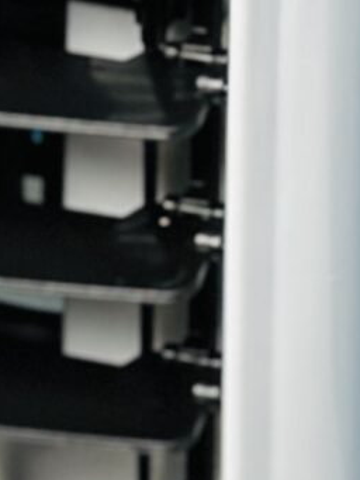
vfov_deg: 5.5
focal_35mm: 360
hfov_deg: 4.1
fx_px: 4989
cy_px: -113
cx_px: 18
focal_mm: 6.86
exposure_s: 1/100
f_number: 1.78
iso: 125
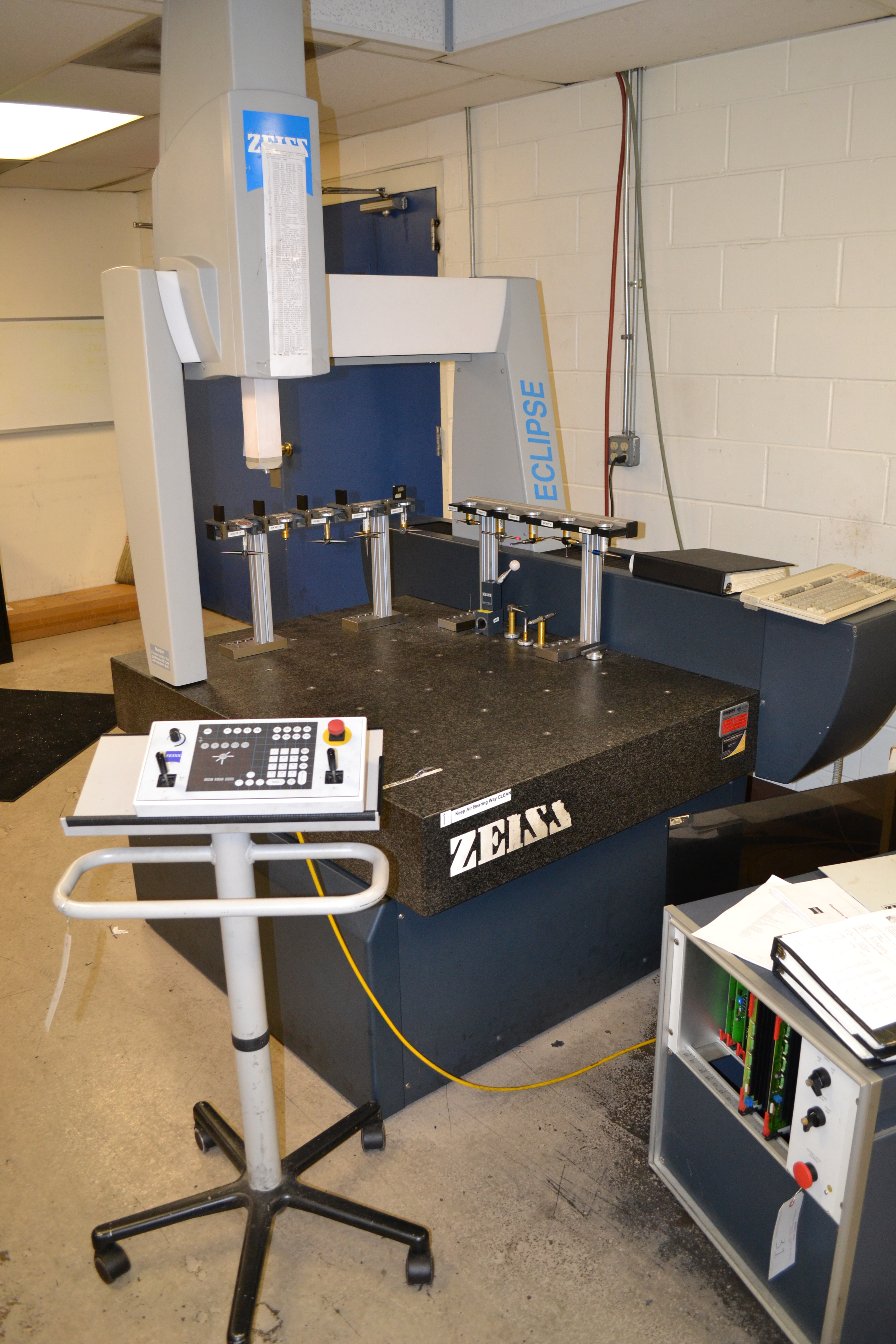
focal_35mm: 27
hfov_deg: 47.9
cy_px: 672
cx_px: 448
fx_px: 1008
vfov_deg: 67.4
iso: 1000
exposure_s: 1/60
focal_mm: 18
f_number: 3.5
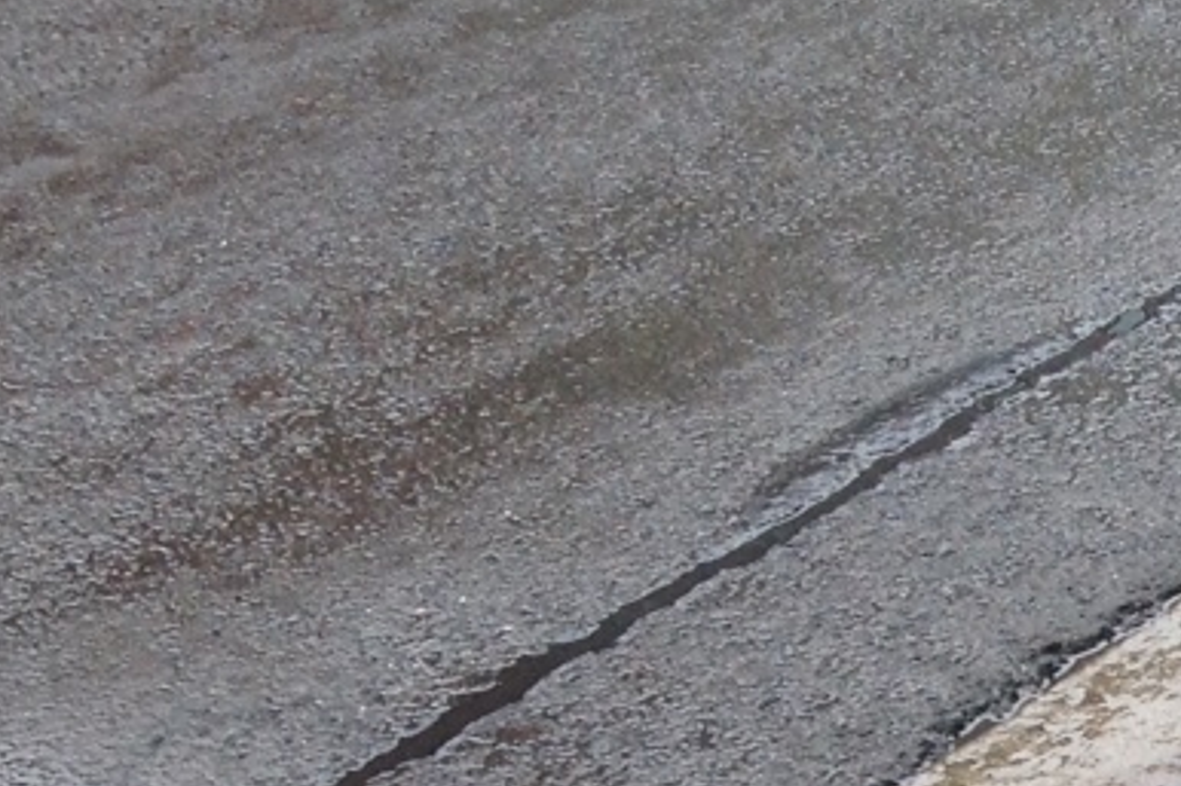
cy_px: 1462
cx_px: 2129
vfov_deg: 8.5
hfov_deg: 12.2
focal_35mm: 154
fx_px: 5050
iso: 50
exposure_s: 1/165
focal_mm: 4.28
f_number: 2.4
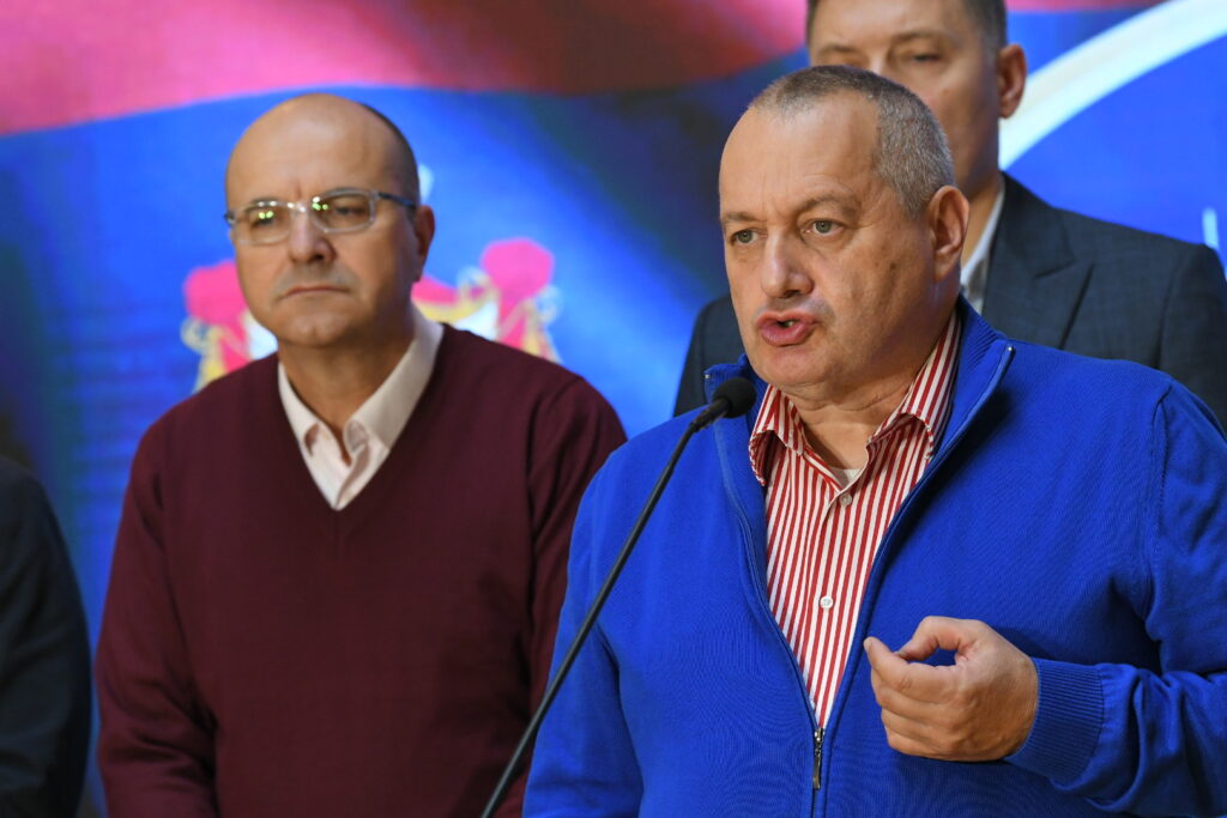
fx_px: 6885
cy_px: 409
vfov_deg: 6.8
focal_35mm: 202
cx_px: 614
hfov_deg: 10.2
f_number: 4
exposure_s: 1/250
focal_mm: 135
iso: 2500
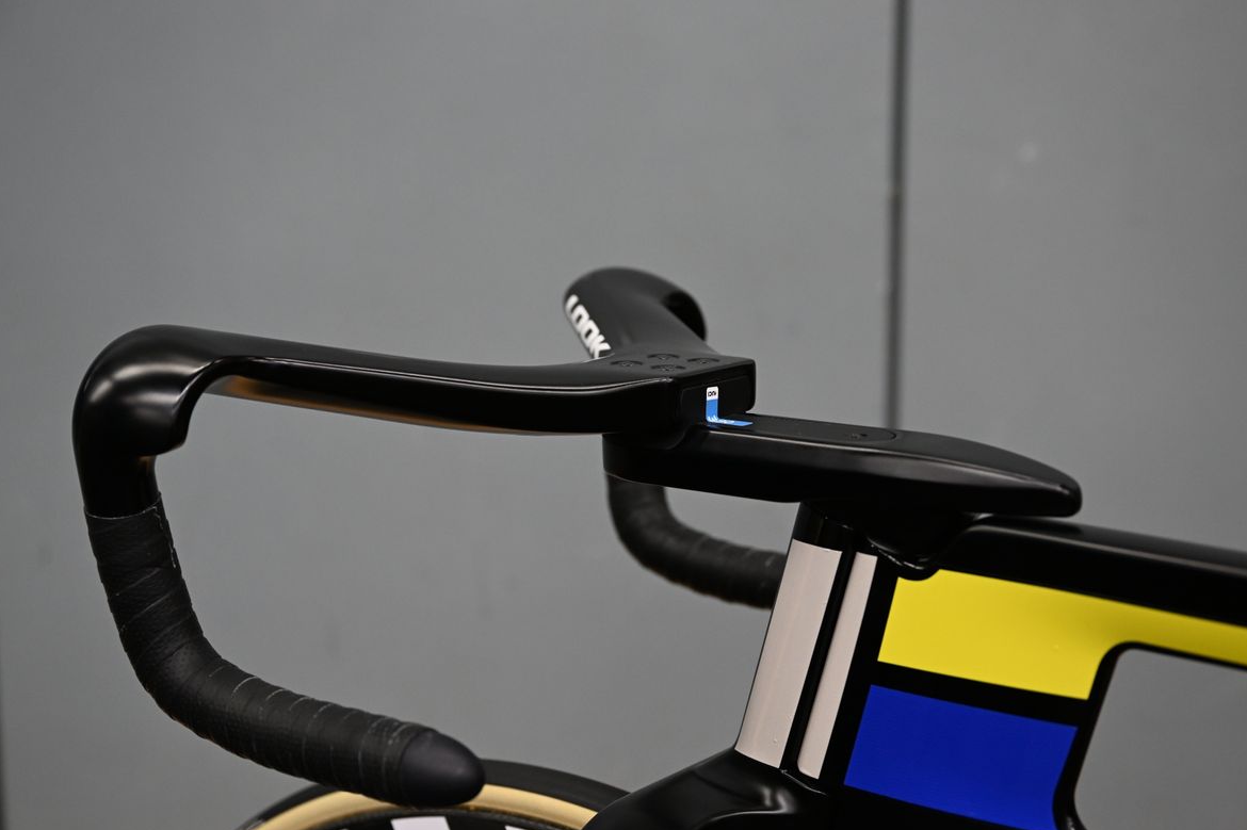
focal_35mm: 58
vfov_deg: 23.4
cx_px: 658
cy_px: 419
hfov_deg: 34.5
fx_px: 2008
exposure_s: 1/200
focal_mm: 53
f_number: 4
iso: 1250
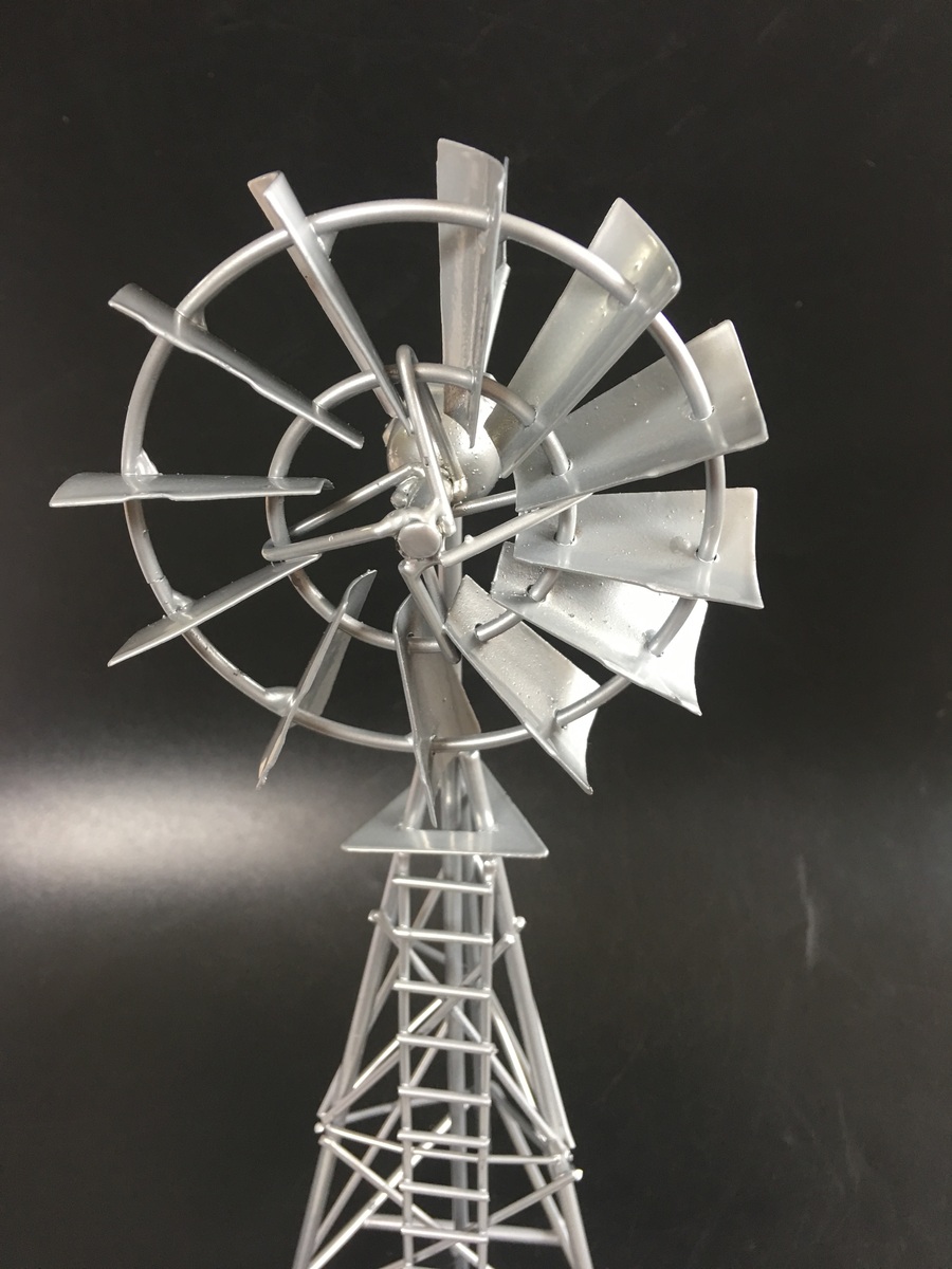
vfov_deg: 61.7
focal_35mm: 29
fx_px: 1063
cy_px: 634
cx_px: 476
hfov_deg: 48.2
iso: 50
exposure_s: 1/17
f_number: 2.2
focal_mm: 4.15
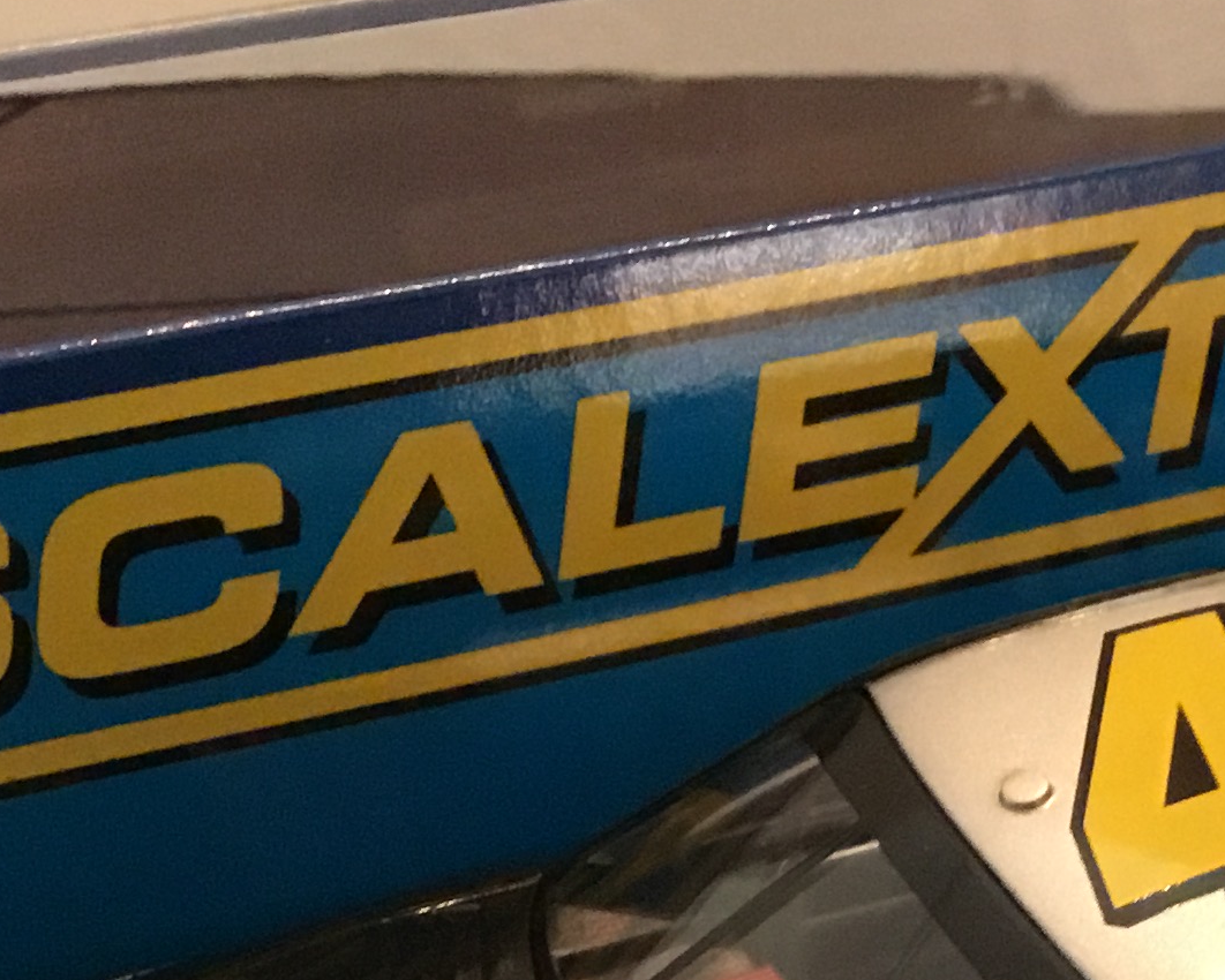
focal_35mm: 93
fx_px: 3372
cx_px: 1194
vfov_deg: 15.6
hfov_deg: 20.0
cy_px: 1339
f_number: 2.4
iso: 200
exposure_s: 1/20
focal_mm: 3.3
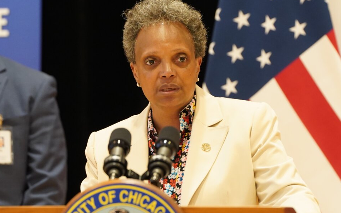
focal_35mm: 208
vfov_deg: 6.3
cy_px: 113
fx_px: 1932
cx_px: 189
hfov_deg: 10.1
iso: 2500
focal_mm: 180
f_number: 3.5
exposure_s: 1/200
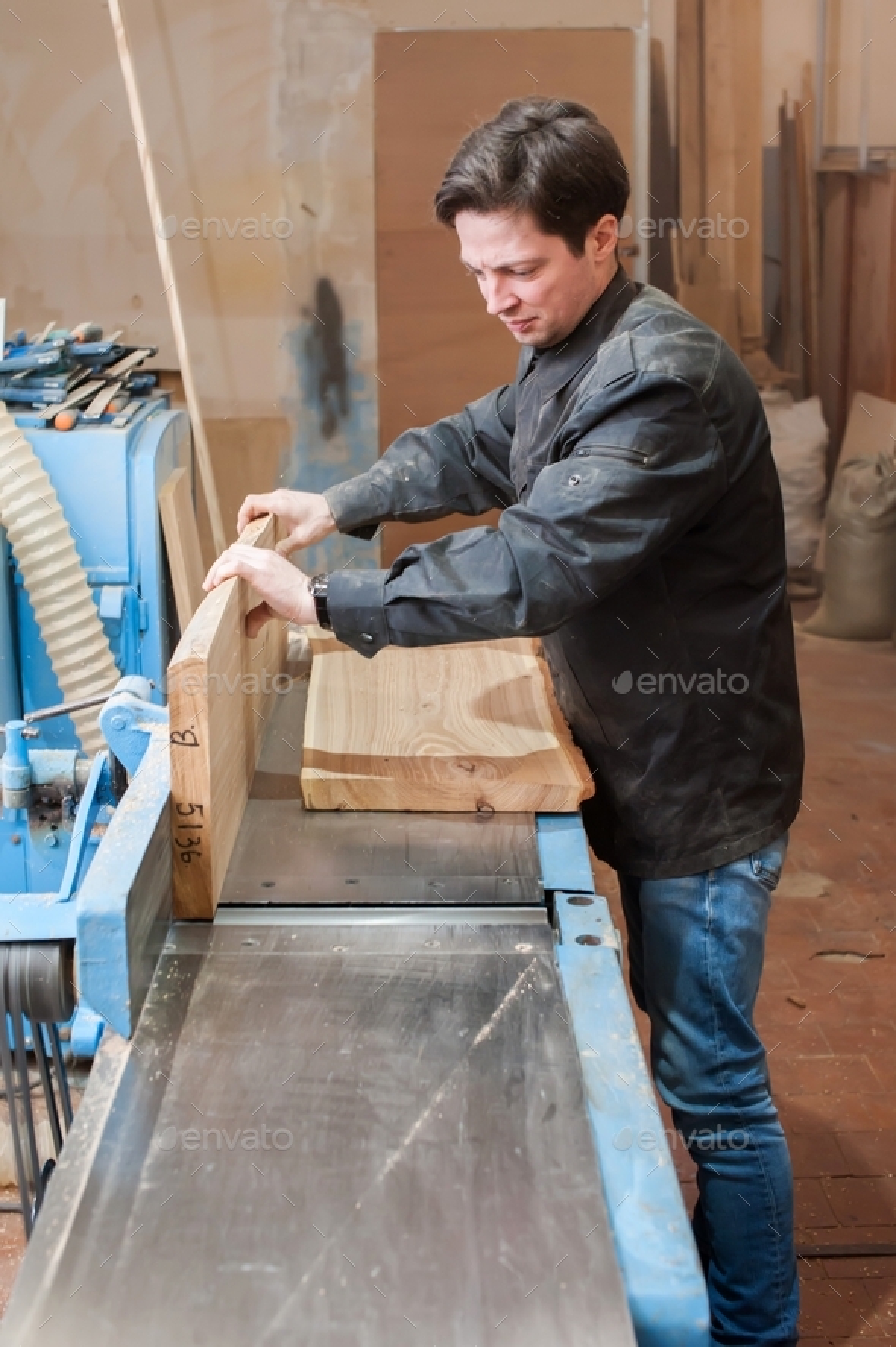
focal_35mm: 50
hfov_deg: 27.0
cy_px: 674
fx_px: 1869
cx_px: 448
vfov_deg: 39.6
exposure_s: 1/60
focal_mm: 50
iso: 1000
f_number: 5.6
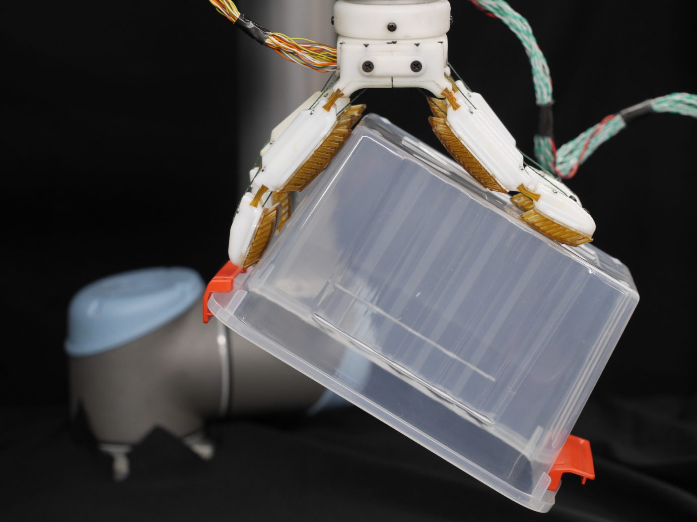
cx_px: 348
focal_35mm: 120
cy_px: 261
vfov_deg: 12.3
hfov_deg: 16.4
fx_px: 2416
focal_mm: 60
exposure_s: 1/125
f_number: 2.8
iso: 1000
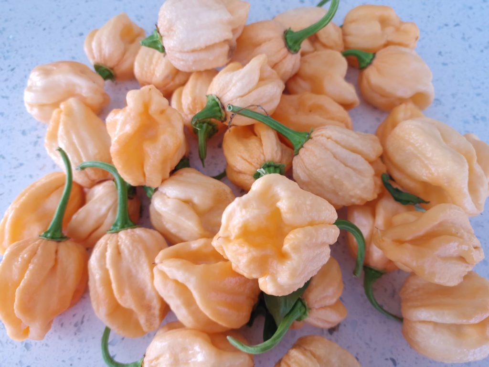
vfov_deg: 58.9
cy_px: 184
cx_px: 244
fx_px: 325
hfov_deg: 73.9
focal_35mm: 23
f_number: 1.8
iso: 50
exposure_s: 1/15
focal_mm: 6.4
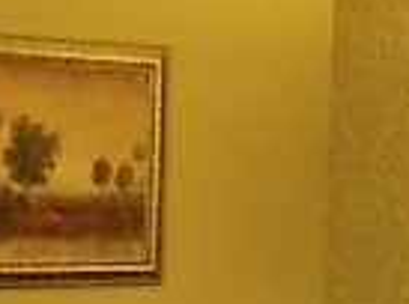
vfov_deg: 8.9
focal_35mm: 164
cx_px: 257
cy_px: 322
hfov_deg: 12.1
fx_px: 1933
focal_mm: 4.28
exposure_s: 1/20
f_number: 2.4
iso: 200
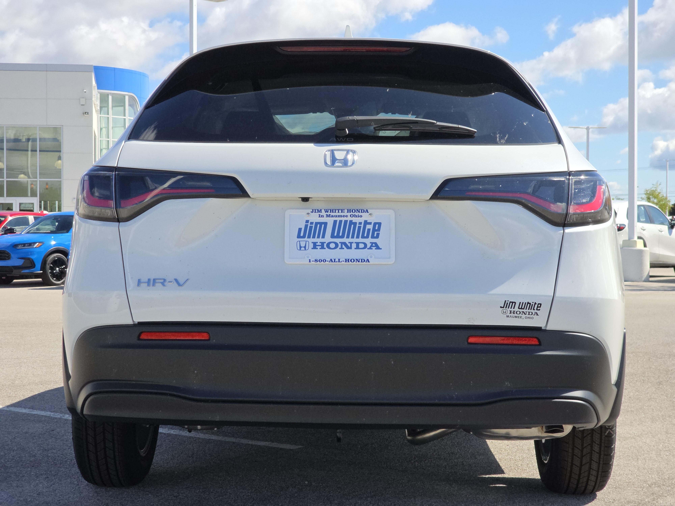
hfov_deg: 28.2
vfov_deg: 21.3
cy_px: 253
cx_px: 338
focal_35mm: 69
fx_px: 1345
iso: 50
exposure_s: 1/1704
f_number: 2.4
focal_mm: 7.9
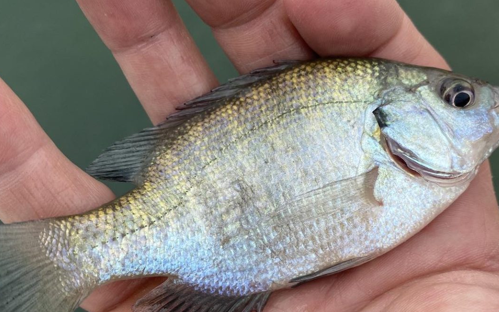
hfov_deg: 49.3
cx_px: 259
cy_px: 180
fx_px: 544
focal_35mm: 40
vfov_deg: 31.9
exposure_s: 1/2028
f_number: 1.8
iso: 32
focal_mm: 4.25
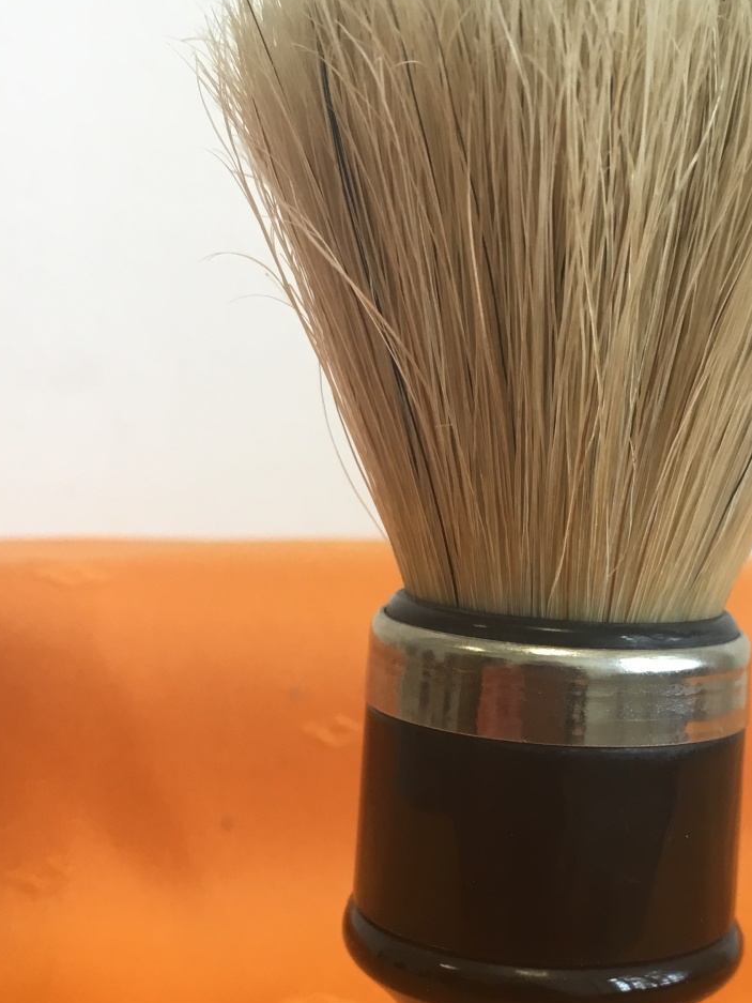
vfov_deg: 36.2
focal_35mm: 52
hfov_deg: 27.7
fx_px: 1506
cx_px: 544
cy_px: 718
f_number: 2.2
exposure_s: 1/33
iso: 50
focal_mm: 4.15
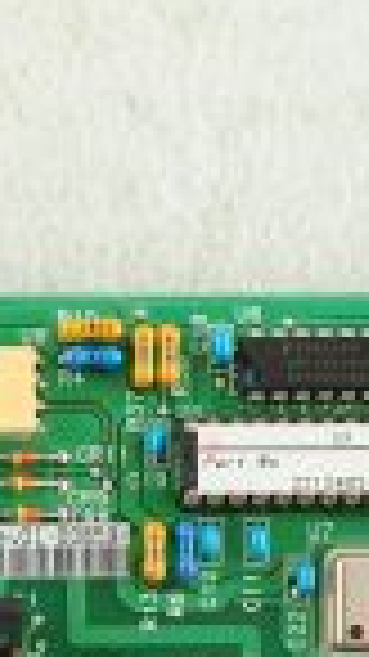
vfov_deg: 10.3
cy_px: 848
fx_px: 3587
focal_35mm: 206
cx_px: -140
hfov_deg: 5.8
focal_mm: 48
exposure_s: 1/125
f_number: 9
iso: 1600
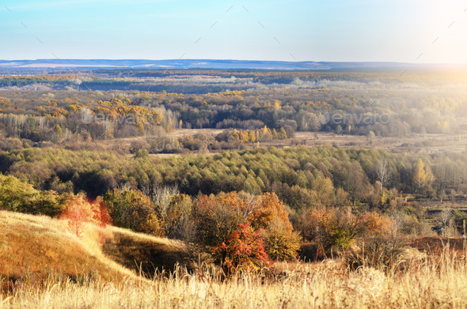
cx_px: 234
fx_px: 1359
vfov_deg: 13.0
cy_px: 154
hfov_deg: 19.5
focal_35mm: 105
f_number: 5.6
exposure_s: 1/250
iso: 160
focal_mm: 70
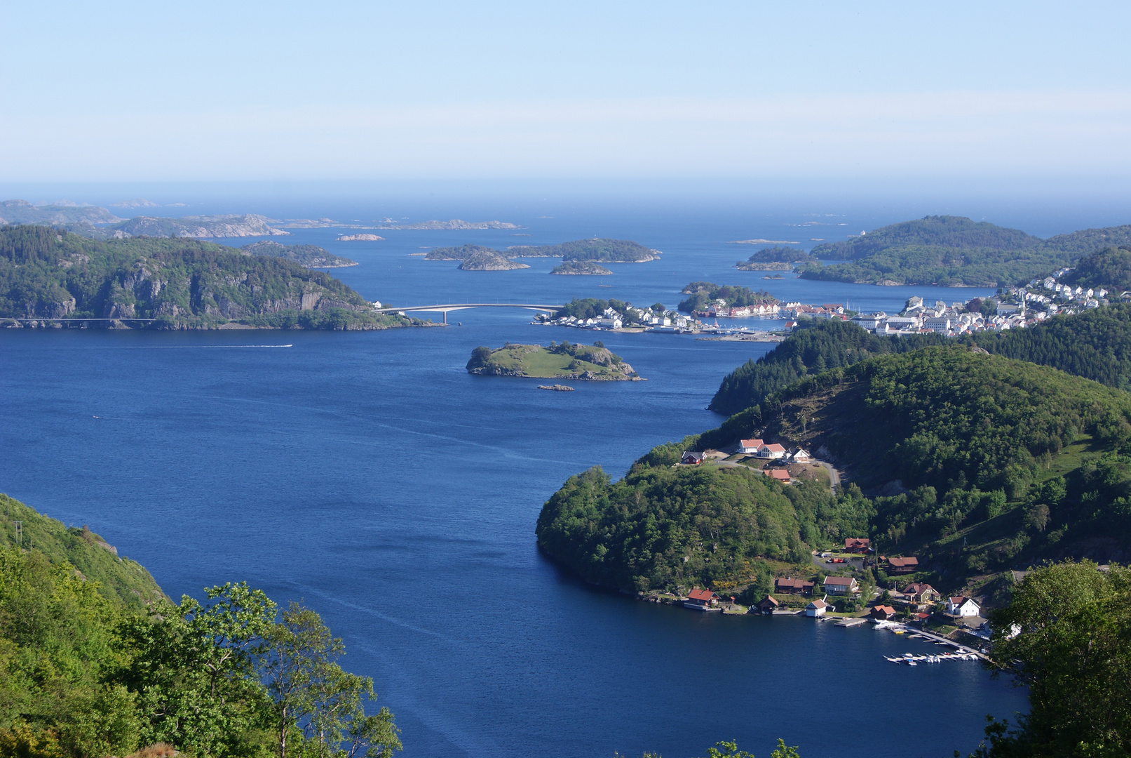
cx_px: 566
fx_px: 2595
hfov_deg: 24.6
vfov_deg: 16.6
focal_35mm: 82
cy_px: 379
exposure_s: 1/200
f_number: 8
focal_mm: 55
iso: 100
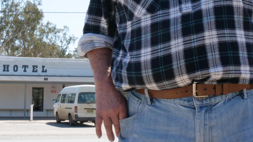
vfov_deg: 15.2
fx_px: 517
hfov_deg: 27.4
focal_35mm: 77
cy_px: -25
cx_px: 93
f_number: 20
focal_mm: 20
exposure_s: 1/160
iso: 1000
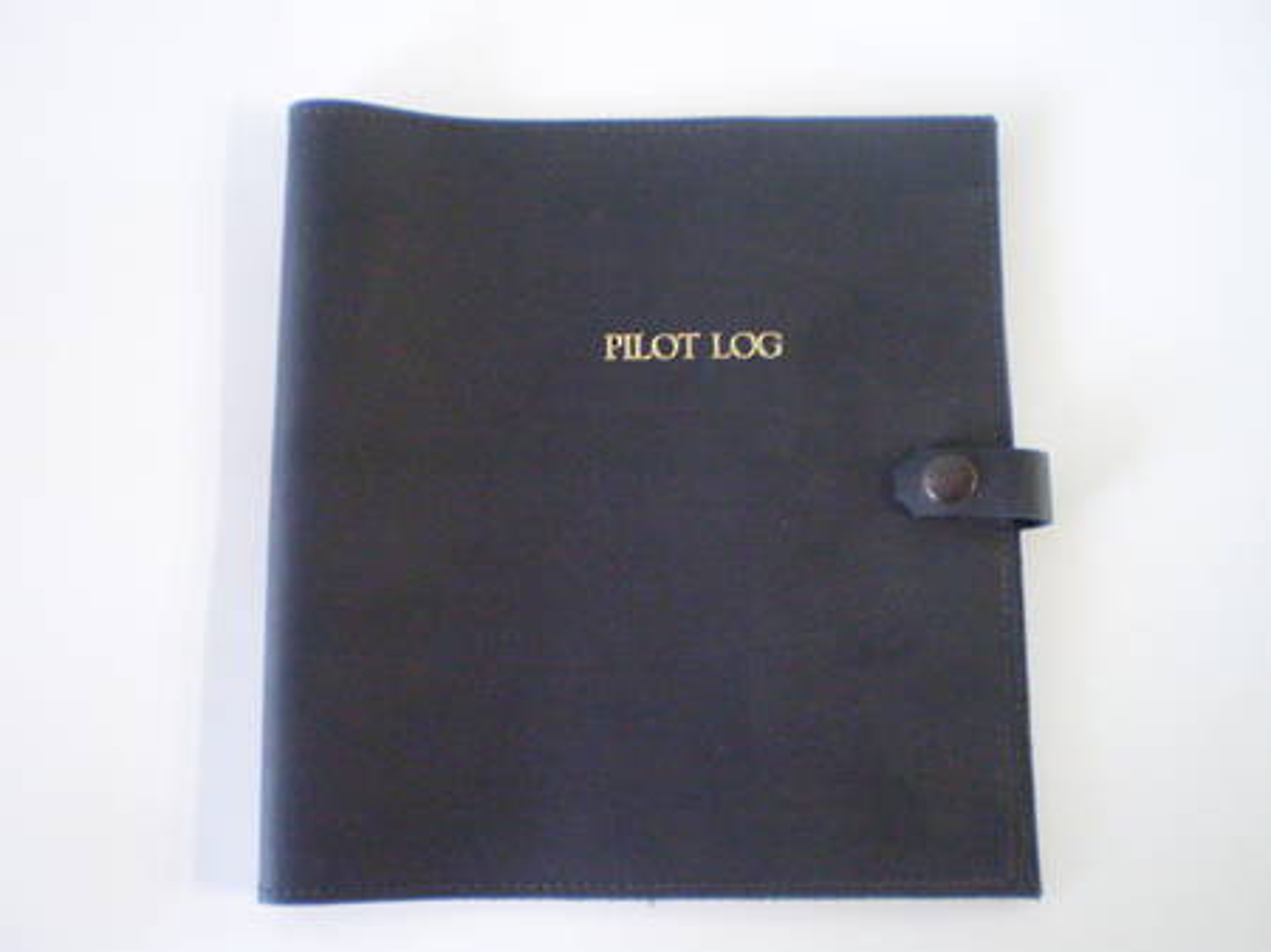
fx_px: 1321
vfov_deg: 39.6
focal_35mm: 36
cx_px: 636
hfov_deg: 51.4
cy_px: 476
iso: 800
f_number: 3.1
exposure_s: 1/15
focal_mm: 6.3
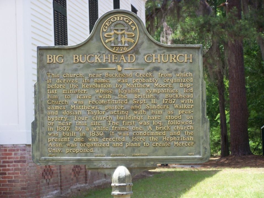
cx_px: 132
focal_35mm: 117
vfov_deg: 12.7
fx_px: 893
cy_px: 99
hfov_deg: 16.8
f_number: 3.3
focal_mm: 19.4
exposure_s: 1/160
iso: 64
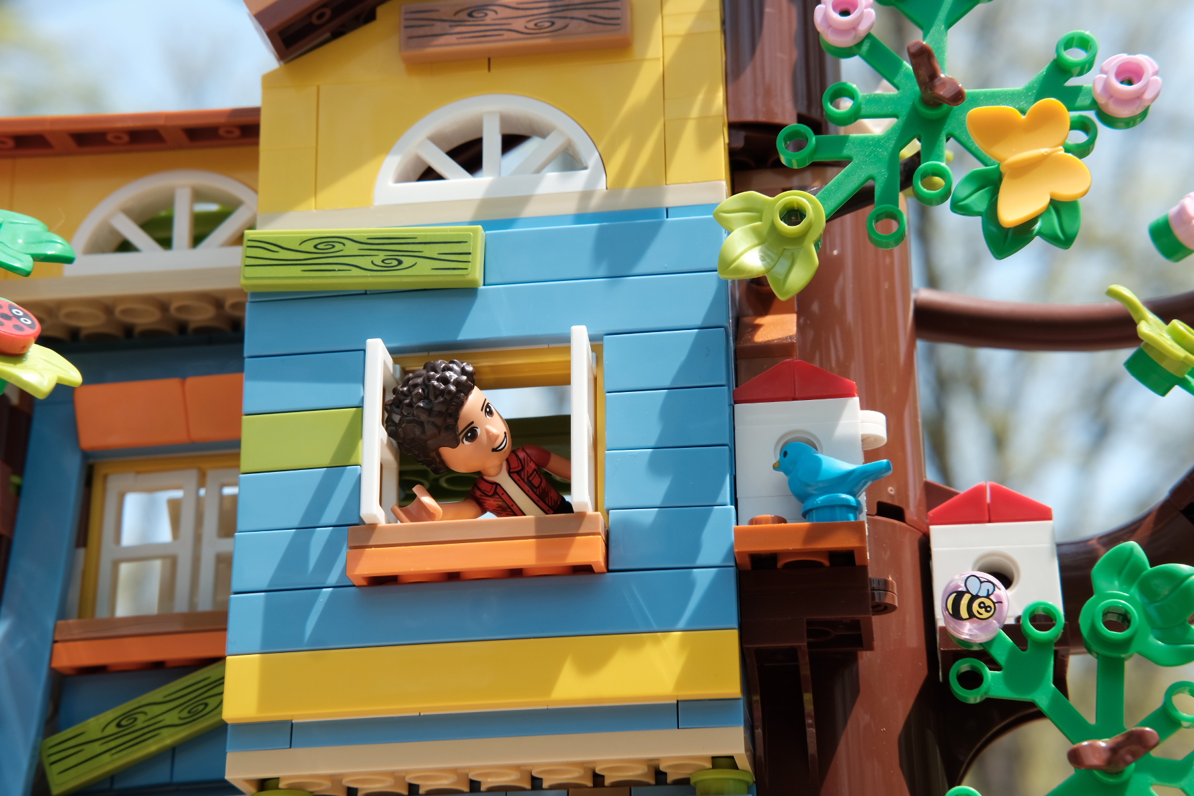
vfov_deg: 25.5
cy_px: 398
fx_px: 1758
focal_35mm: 53
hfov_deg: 37.5
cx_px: 597
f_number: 11
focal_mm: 35
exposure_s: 1/100
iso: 320
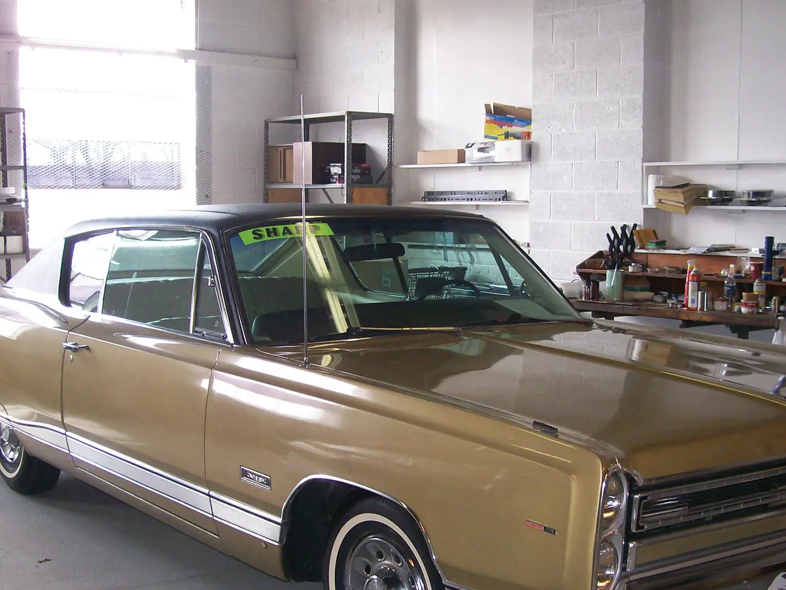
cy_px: 368
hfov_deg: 38.2
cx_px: 427
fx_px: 1136
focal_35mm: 50
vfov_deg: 29.0
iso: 140
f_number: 2.7
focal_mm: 6
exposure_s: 1/64
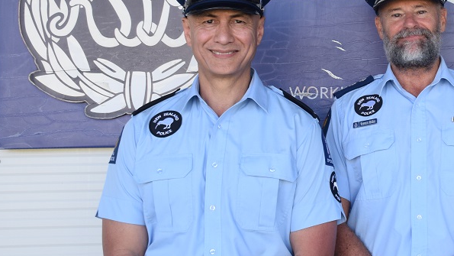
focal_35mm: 76
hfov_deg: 26.9
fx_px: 915
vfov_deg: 15.8
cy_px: 44
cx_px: 412
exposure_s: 1/160
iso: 400
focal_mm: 24
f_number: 6.3
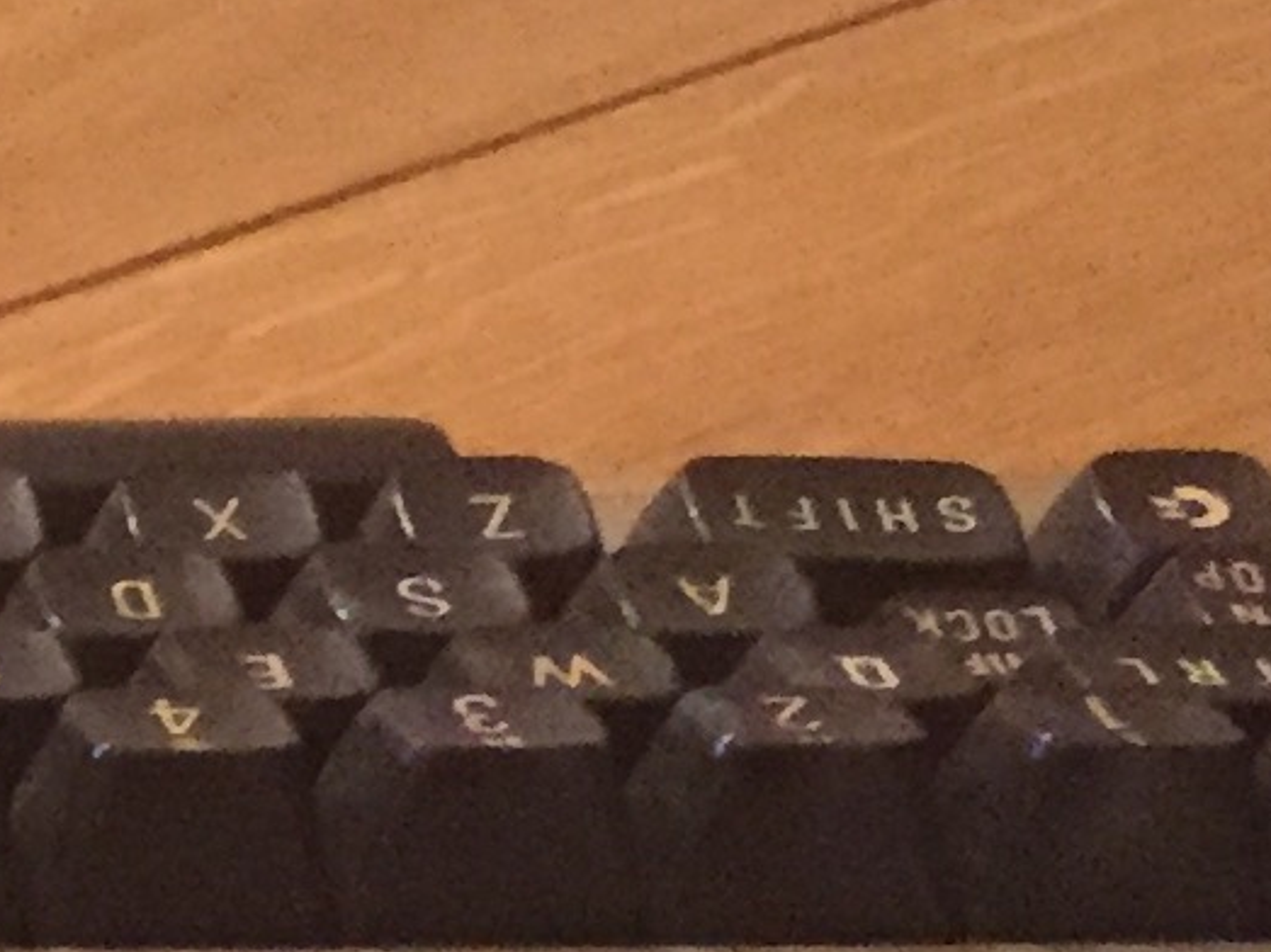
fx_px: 6644
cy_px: 1797
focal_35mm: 181
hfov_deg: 10.0
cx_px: -1395
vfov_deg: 7.9
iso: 400
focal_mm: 4.15
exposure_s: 1/17
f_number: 2.2
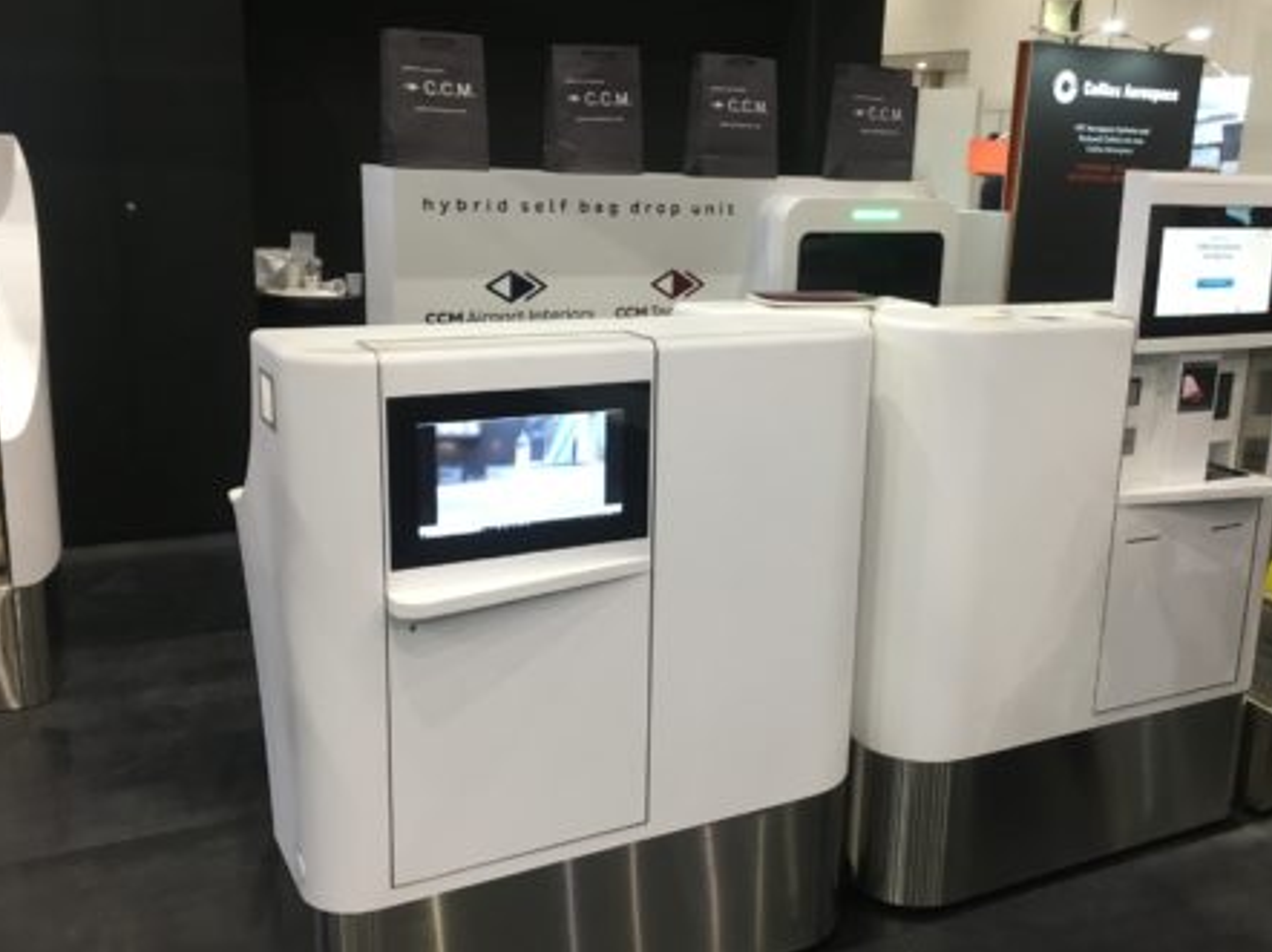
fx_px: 1285
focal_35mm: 35
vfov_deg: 40.7
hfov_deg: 52.4
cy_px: 475
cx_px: 750
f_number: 2.2
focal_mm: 4.15
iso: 125
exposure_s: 1/33
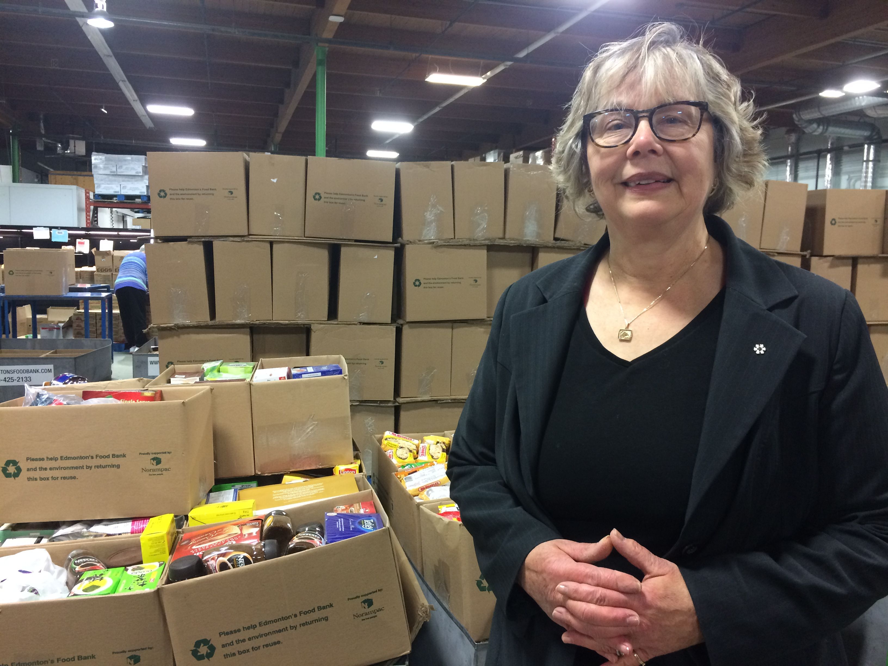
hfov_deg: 61.7
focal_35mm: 29
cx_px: 444
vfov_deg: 48.2
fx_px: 744
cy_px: 333
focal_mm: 4.15
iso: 160
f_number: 2.2
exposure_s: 1/30
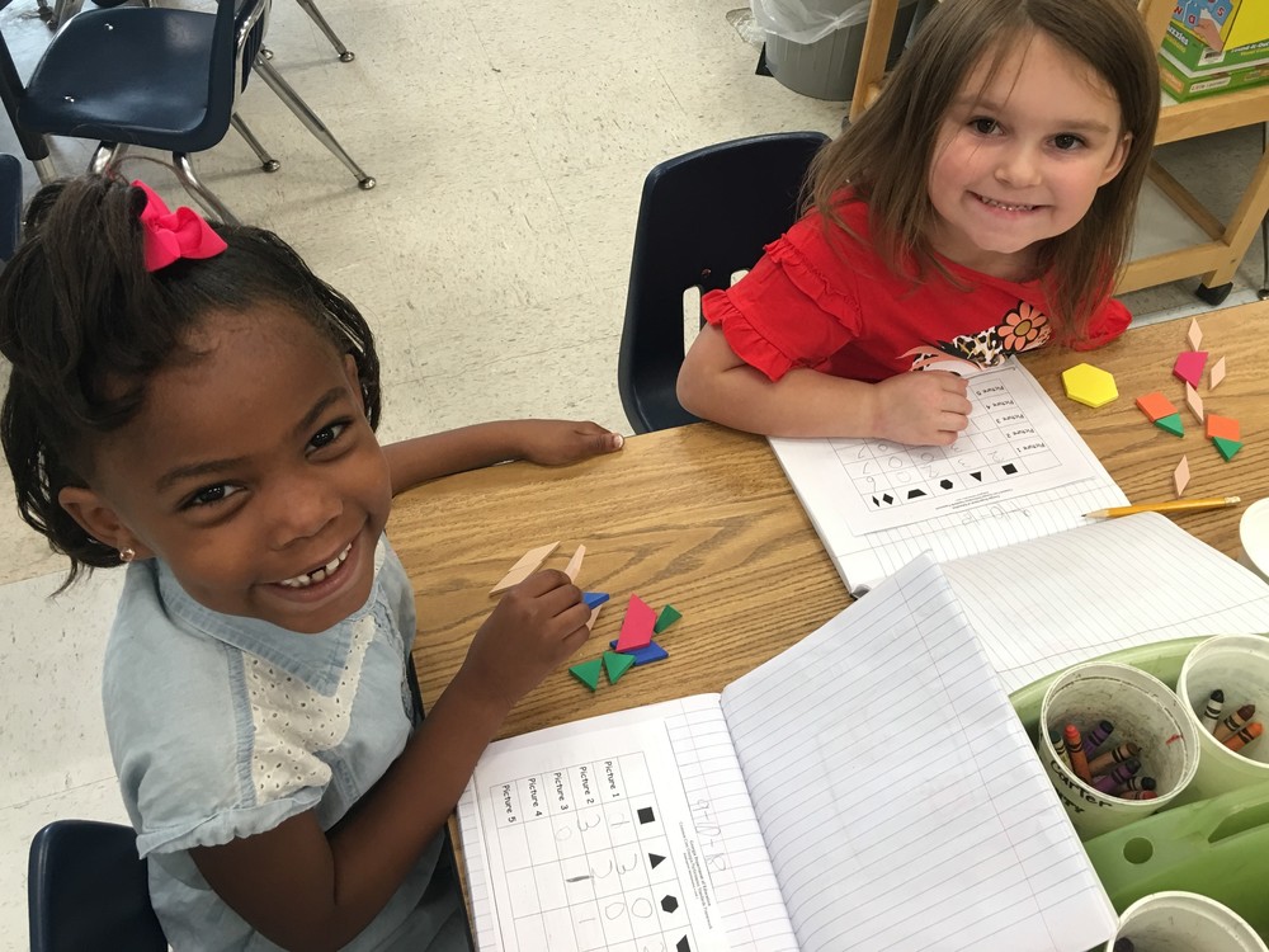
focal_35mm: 29
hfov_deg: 61.7
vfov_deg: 48.2
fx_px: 1063
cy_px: 476
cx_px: 634
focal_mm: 4.15
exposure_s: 1/15
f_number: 2.2
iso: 32
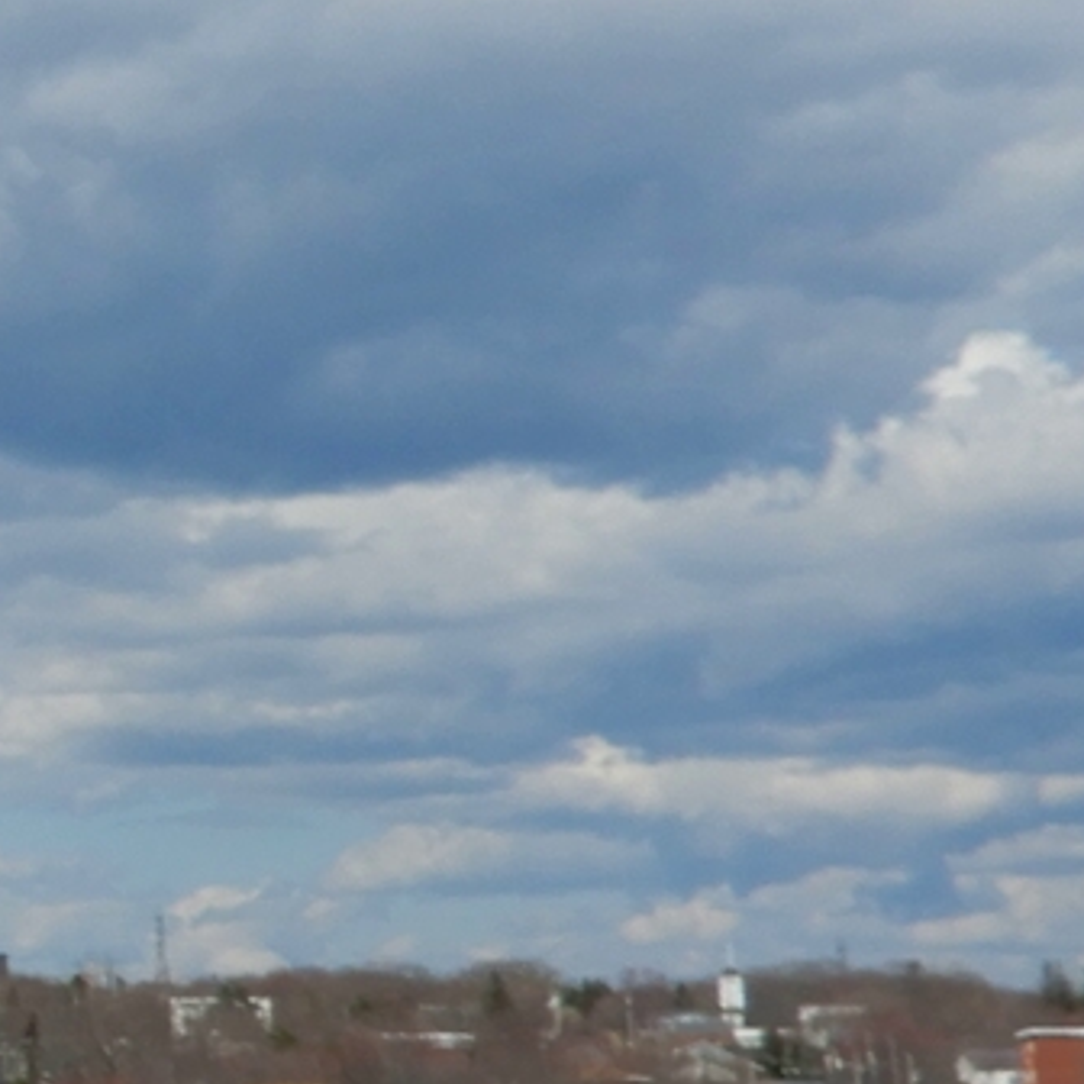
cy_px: 436
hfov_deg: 10.7
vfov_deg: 12.2
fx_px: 5066
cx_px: -1373
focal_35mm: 143
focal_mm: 6.2
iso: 80
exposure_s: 1/1600
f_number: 4
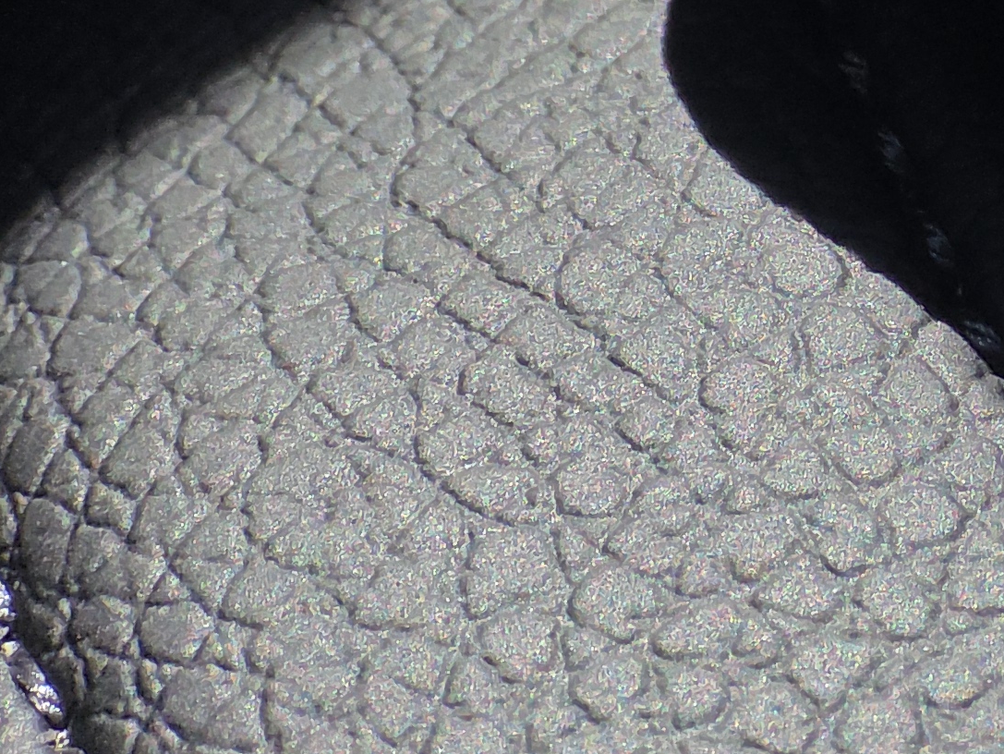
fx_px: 12273
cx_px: 1624
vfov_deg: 3.5
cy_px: -493
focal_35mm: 423
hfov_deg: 4.6
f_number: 3.4
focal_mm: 18.6
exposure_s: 1/571
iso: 64
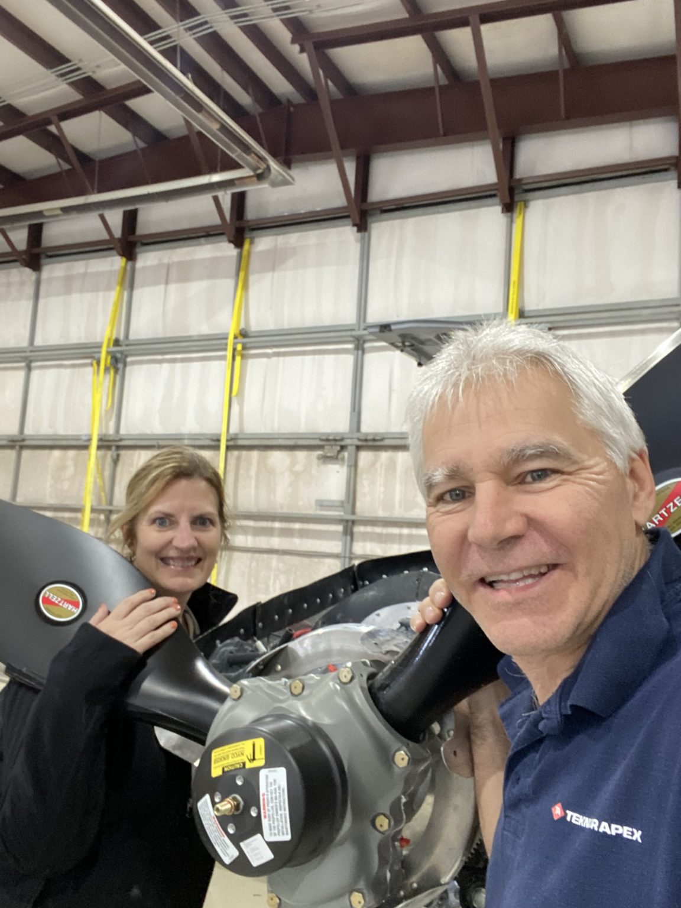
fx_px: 787
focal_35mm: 30
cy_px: 454
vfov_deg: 60.0
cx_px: 340
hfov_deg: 46.8
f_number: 2.2
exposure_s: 1/60
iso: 200
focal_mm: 2.71
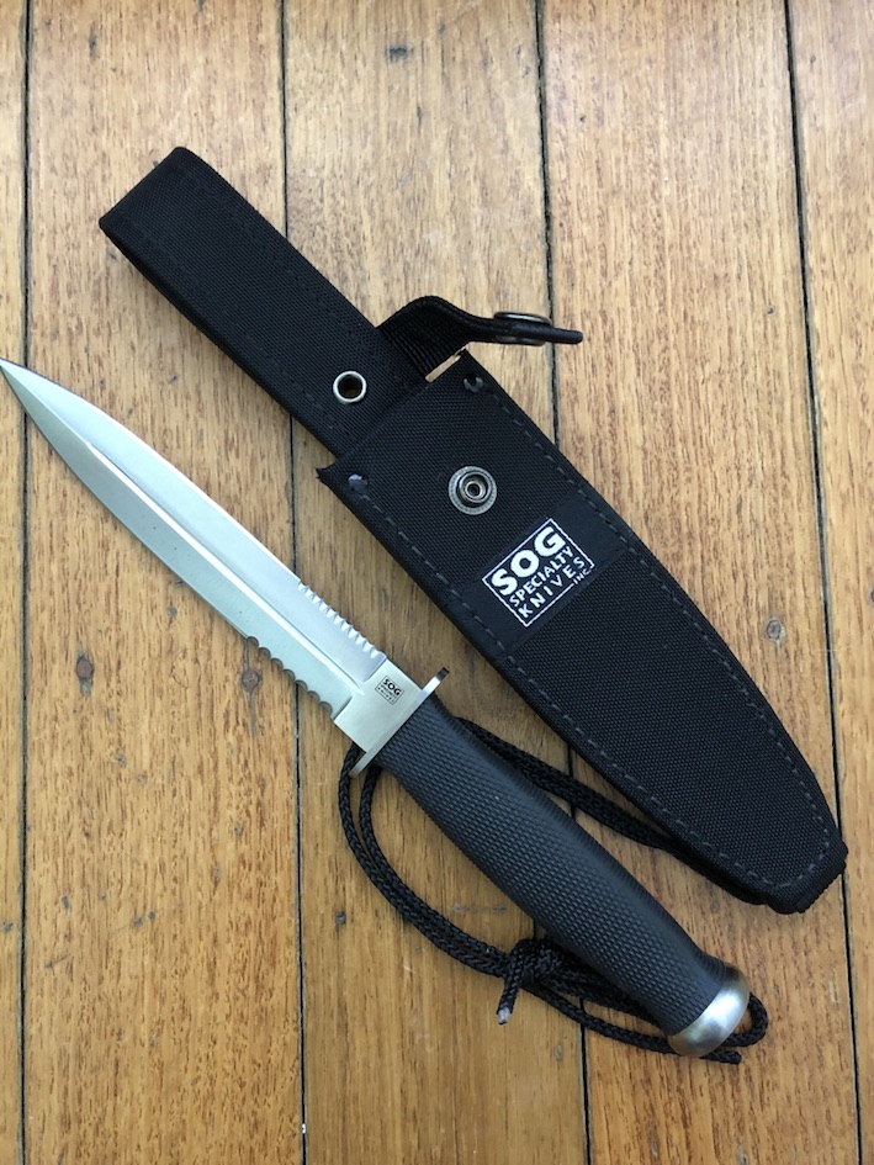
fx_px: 942
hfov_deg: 49.8
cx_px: 437
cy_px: 582
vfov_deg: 63.4
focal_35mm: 28
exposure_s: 1/12
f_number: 1.8
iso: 100
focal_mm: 3.99
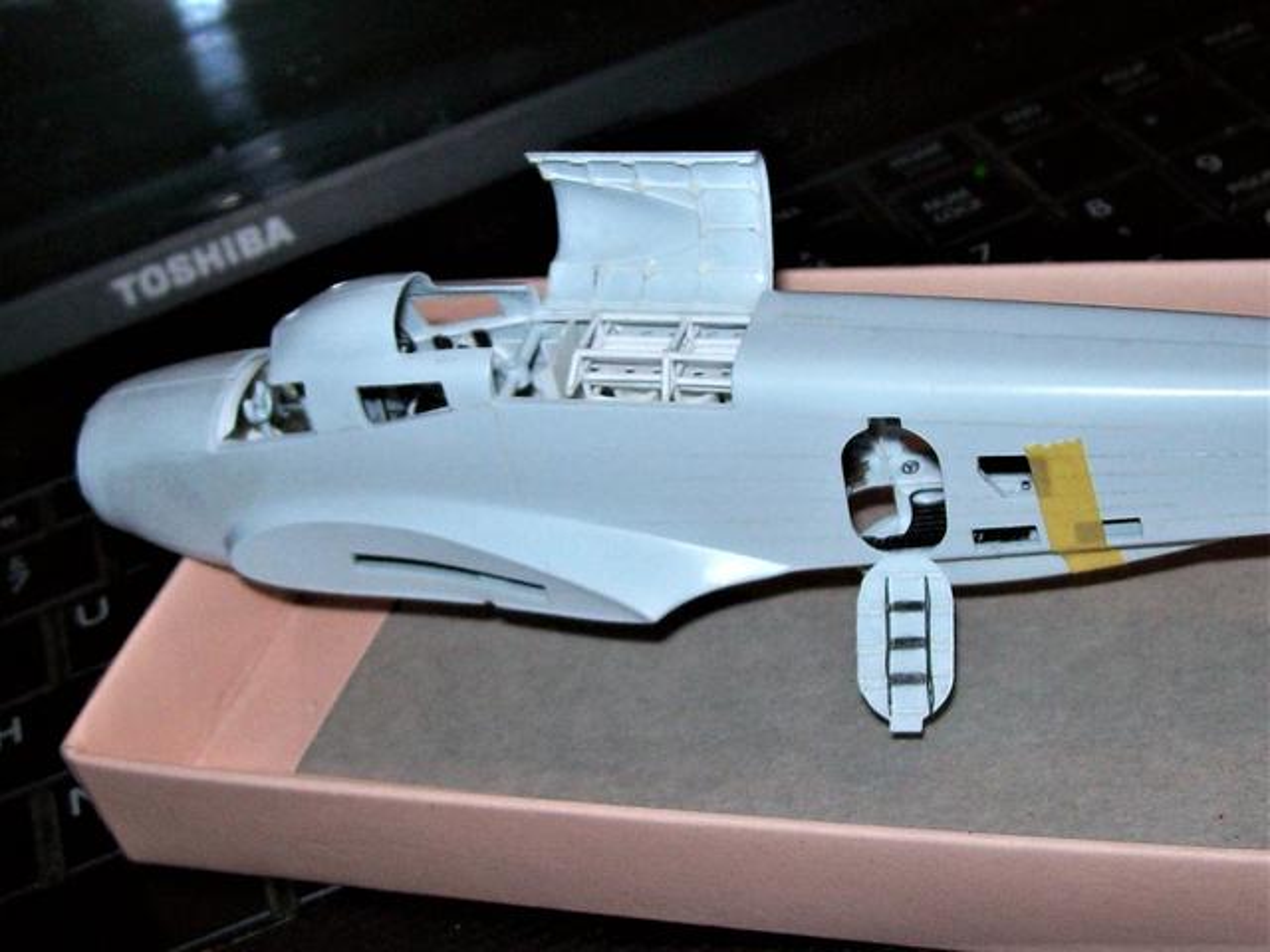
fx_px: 1321
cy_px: 476
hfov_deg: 51.4
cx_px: 635
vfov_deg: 39.7
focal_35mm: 36
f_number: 2.7
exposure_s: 1/64
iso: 80
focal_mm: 6
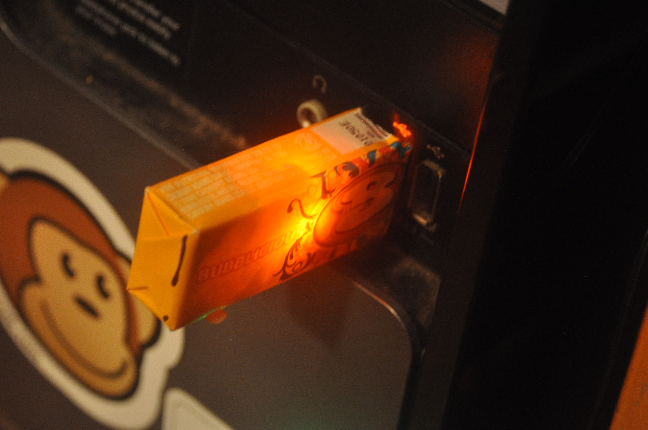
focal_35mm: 120
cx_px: 324
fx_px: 2157
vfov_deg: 11.4
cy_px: 215
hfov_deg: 17.1
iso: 1600
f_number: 5.6
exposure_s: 1/1.5
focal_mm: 80
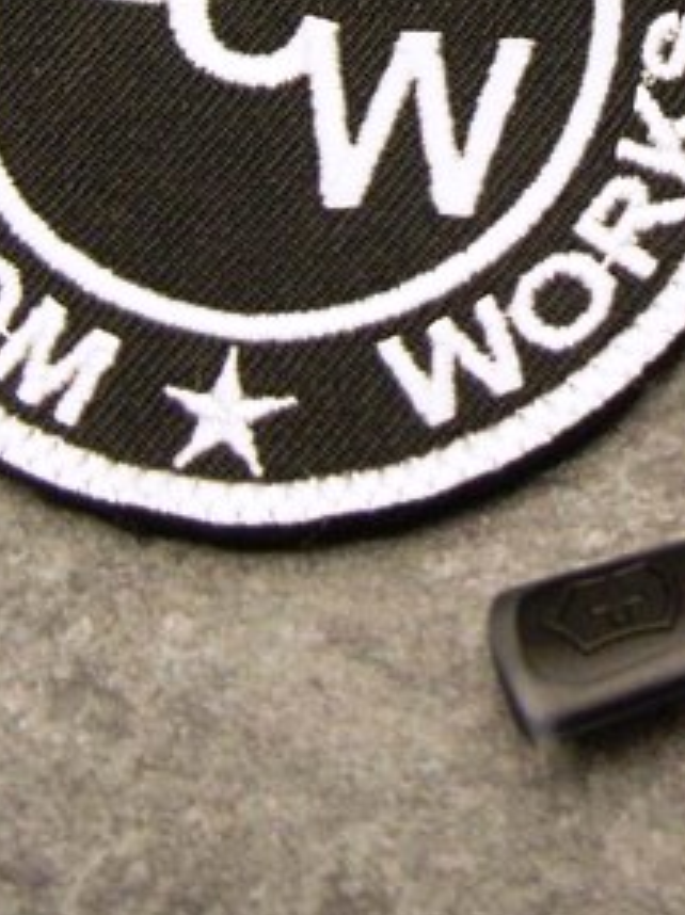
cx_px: 669
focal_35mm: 98
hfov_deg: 14.8
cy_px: -291
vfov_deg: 18.6
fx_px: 2590
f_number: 2.8
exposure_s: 1/45
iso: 120
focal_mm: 7.8
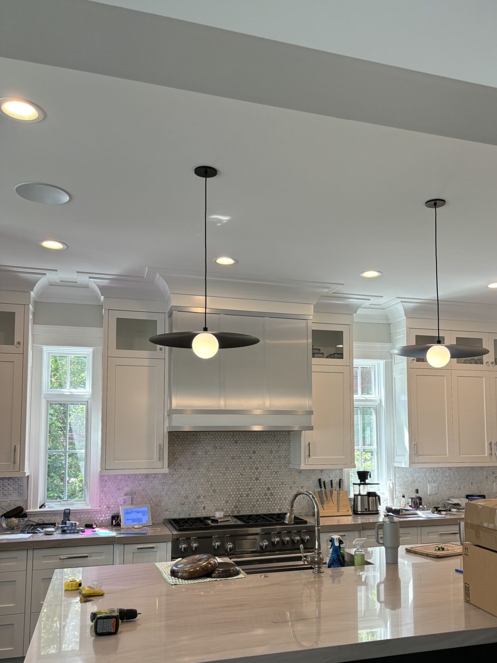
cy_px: 387
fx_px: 594
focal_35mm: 31
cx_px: 294
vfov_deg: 58.0
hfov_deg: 45.2
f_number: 1.6
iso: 100
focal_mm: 5.96
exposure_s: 1/120
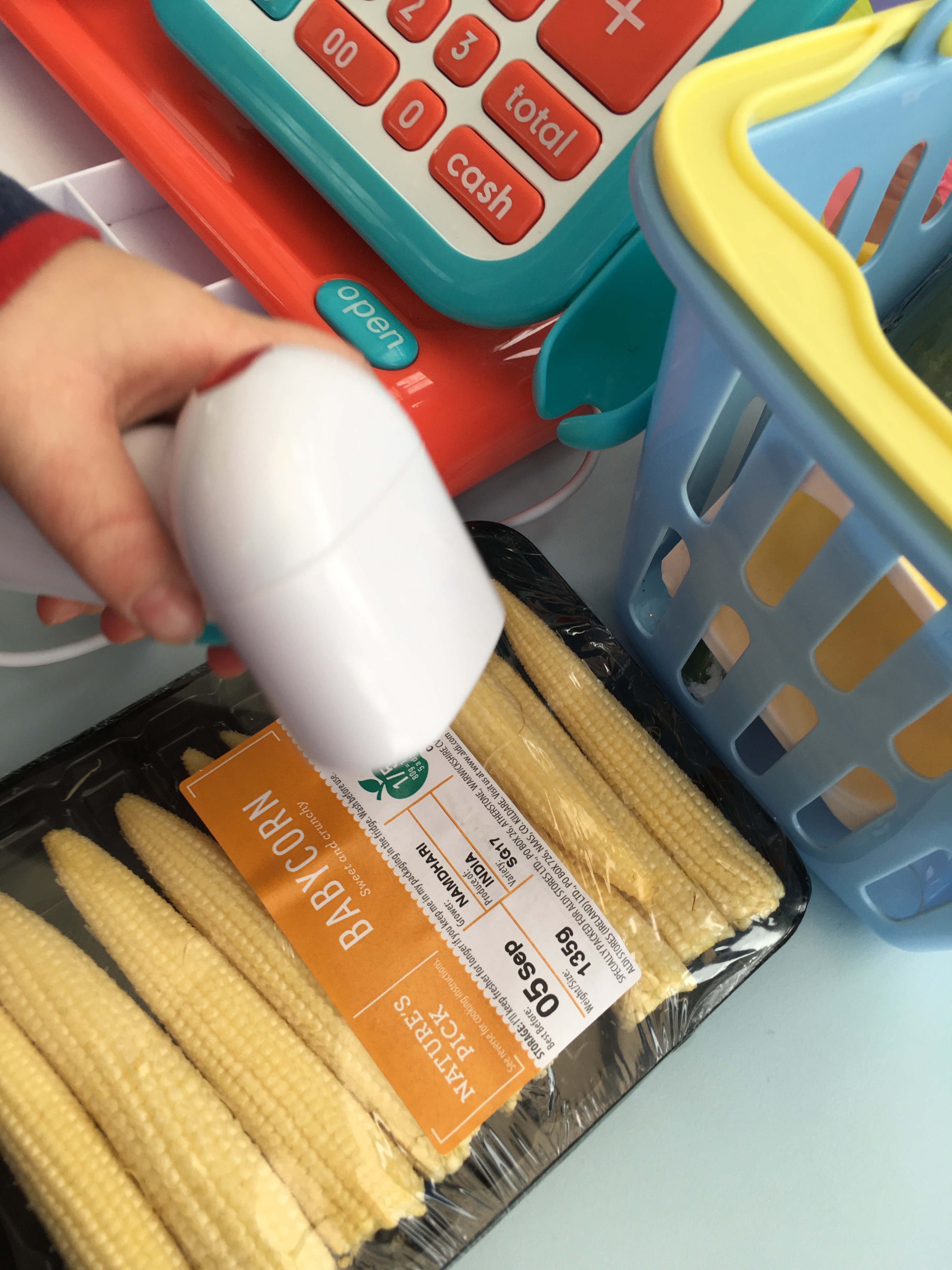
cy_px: 635
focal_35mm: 29
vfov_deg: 61.7
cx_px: 476
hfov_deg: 48.2
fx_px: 1063
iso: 32
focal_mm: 4.15
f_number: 2.2
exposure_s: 1/100
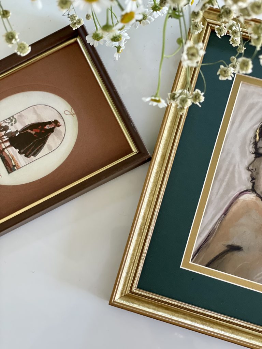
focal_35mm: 52
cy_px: 174
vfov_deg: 36.8
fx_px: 525
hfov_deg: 28.0
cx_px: 131
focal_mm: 6
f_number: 2
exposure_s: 1/99
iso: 250
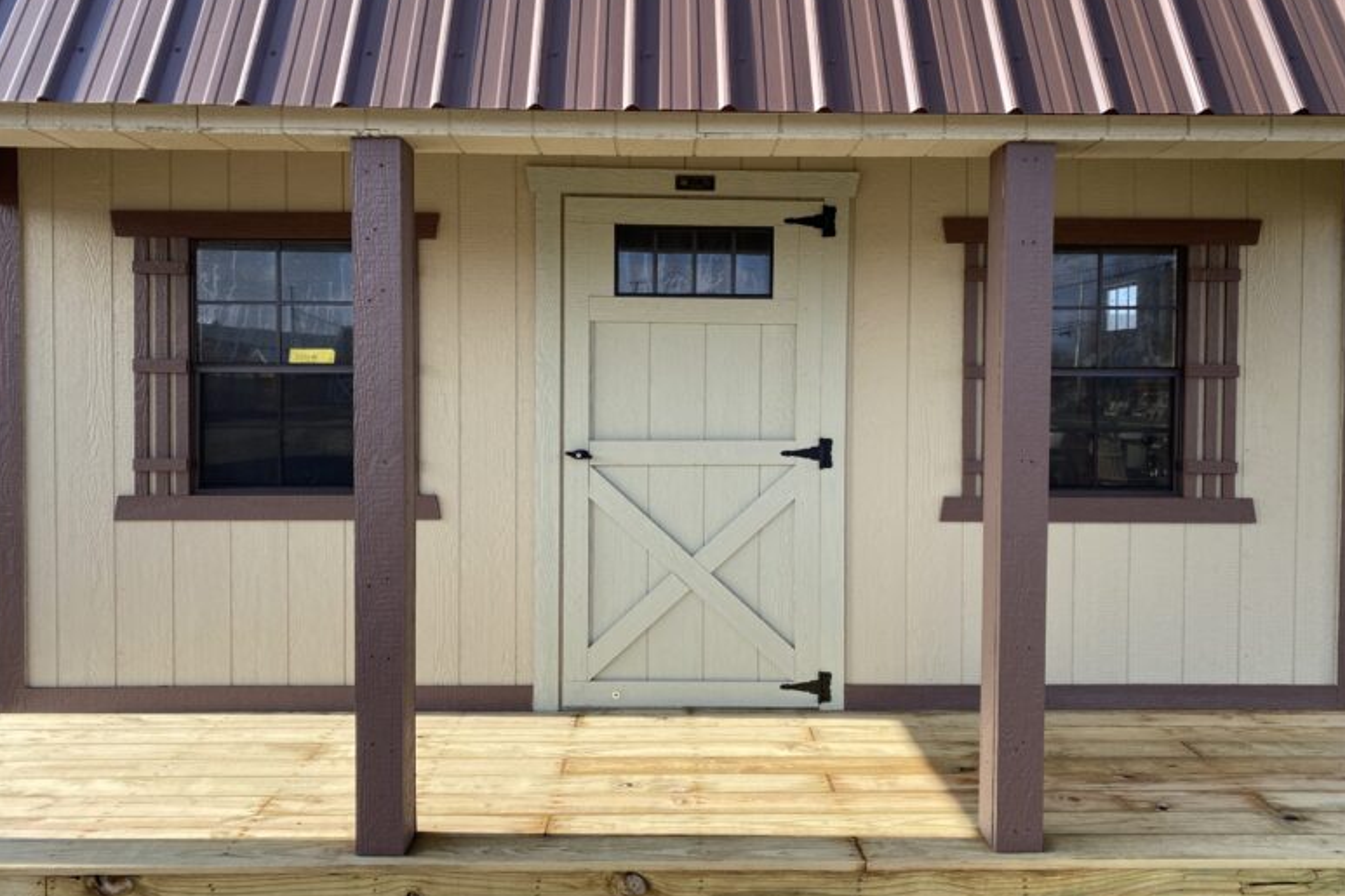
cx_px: 682
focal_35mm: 28
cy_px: 414
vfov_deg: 46.3
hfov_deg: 65.5
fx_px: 1046
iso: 32
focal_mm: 4.25
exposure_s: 1/1034
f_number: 1.8
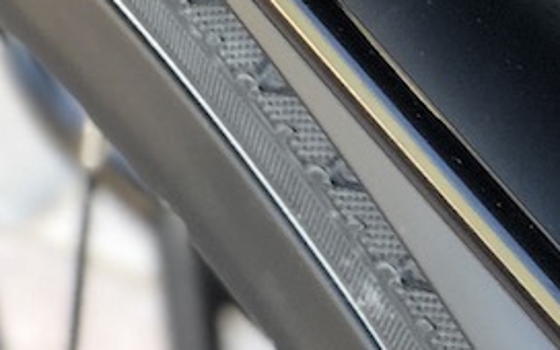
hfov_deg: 7.7
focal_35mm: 259
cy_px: 735
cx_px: 1171
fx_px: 3953
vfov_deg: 5.0
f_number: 2.4
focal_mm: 6
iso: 64
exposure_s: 1/60
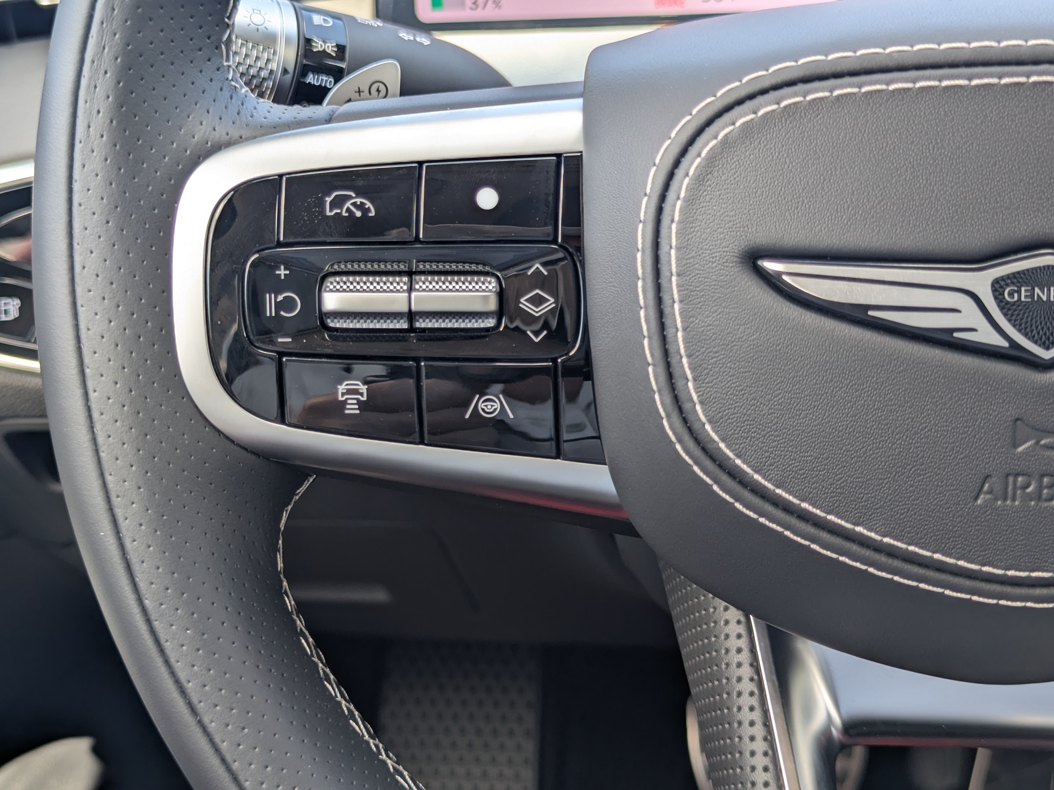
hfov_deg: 39.7
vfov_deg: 30.3
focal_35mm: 48
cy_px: 395
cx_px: 527
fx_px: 1462
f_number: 1.85
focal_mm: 6.81
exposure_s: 1/120
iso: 40
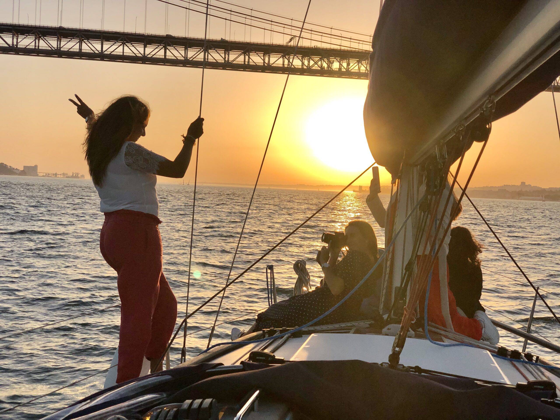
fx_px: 841
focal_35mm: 52
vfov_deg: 28.0
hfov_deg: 36.8
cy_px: 210
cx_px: 280
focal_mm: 6
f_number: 2.4
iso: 32
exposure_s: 1/1869
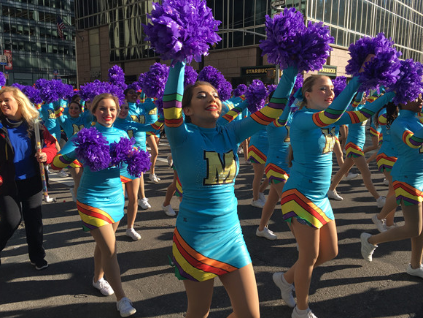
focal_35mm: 30
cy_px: 154
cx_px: 215
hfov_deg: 60.0
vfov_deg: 46.8
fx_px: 367
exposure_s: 1/836
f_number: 2.2
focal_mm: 4.15
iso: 25
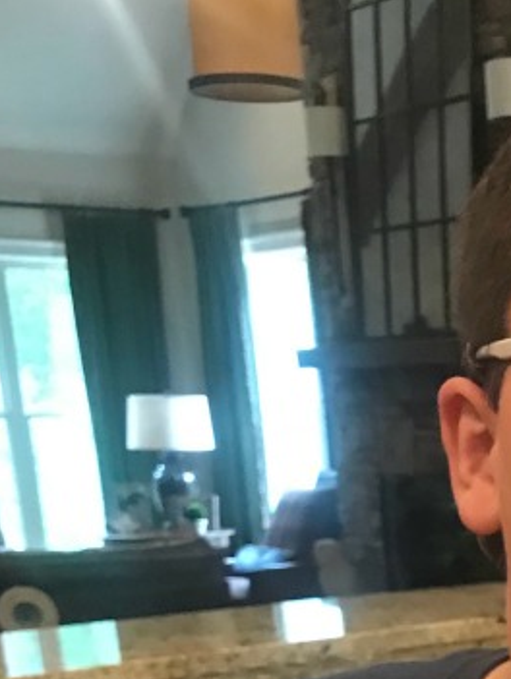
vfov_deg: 20.5
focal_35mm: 85
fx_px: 1670
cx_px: 755
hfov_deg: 16.0
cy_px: 935
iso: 100
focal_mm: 3.99
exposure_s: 1/16
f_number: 1.8
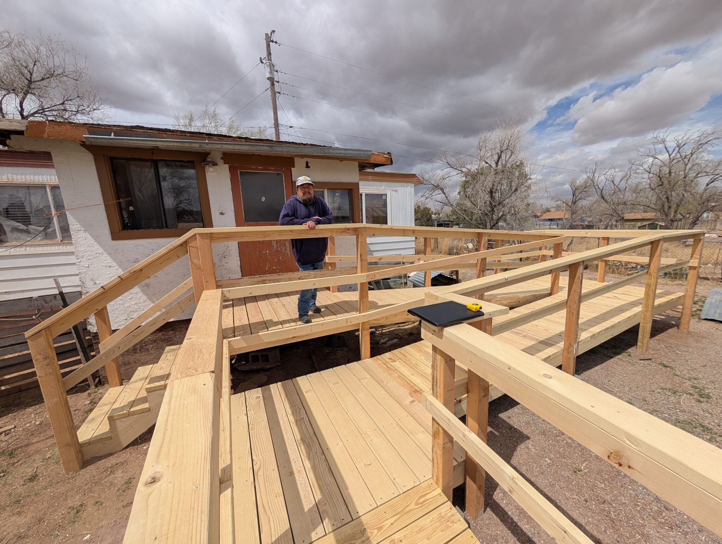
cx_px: 361
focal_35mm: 12
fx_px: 251
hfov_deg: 110.5
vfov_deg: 94.6
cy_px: 272
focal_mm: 2.02
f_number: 1.7
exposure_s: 1/4878
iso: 50
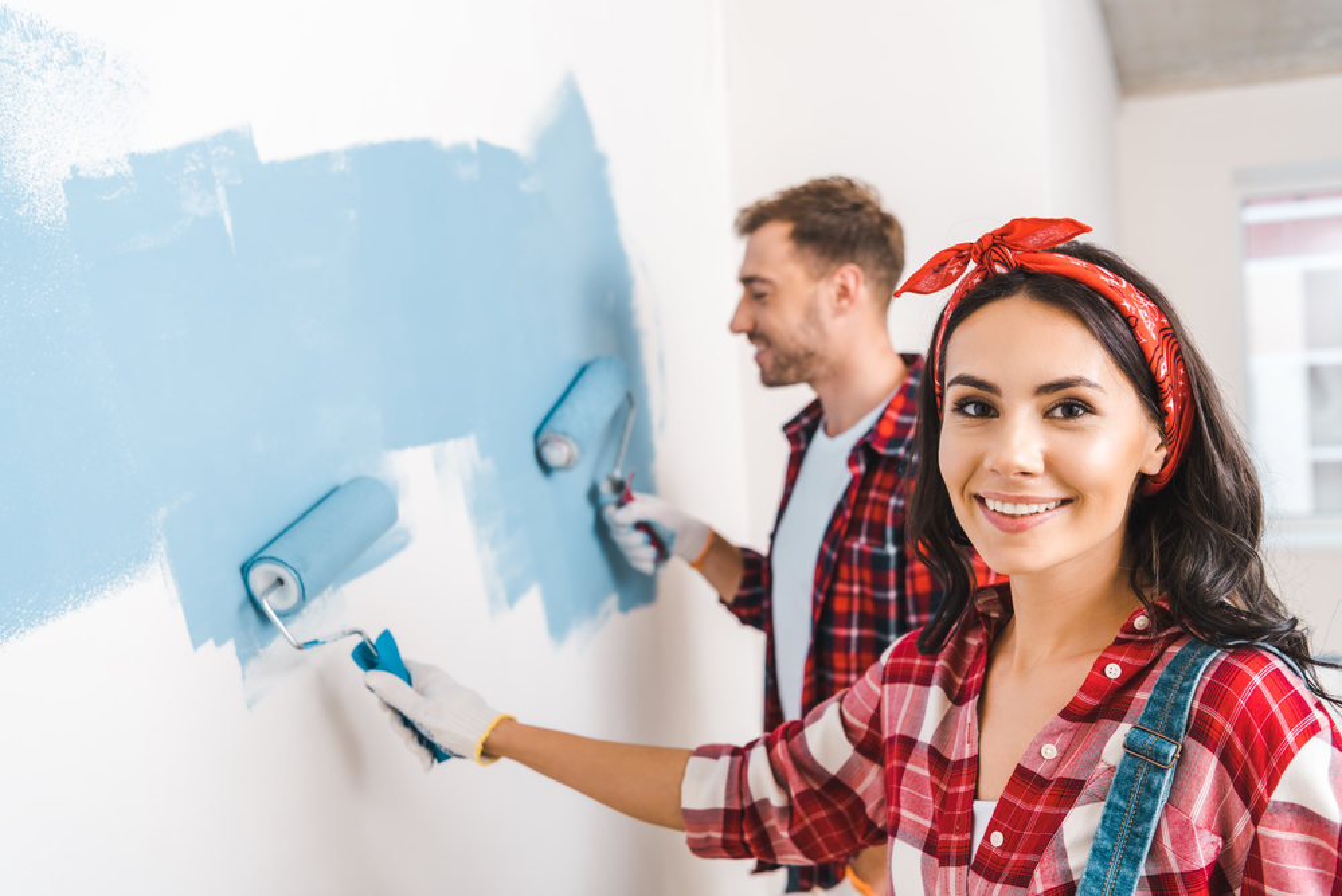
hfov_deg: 50.7
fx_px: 1417
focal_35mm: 38
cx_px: 671
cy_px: 448
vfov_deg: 35.1
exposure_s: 1/160
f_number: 4
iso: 100
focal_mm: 38
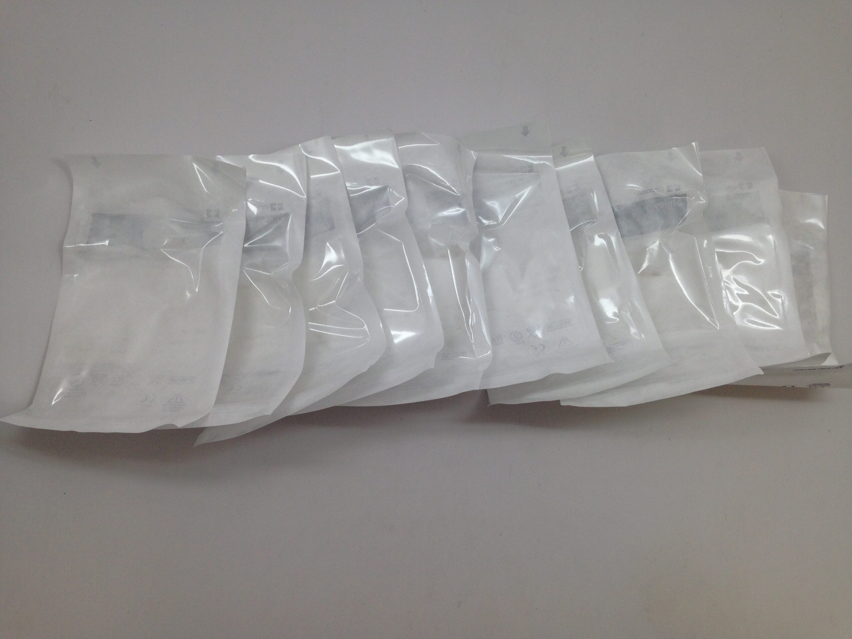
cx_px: 426
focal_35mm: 33
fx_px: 812
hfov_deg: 55.4
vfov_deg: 42.9
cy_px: 320
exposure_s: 1/120
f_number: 2.4
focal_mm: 4.12
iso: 50
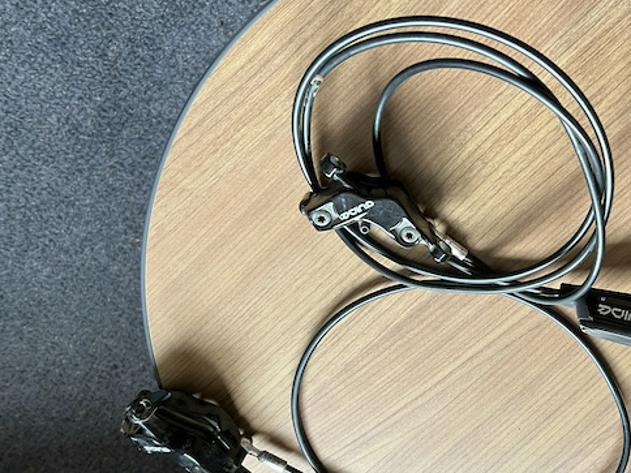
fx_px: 784
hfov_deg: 42.2
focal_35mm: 43
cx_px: 493
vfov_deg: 33.5
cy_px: 274
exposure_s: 1/74
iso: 125
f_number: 1.5
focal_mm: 5.7
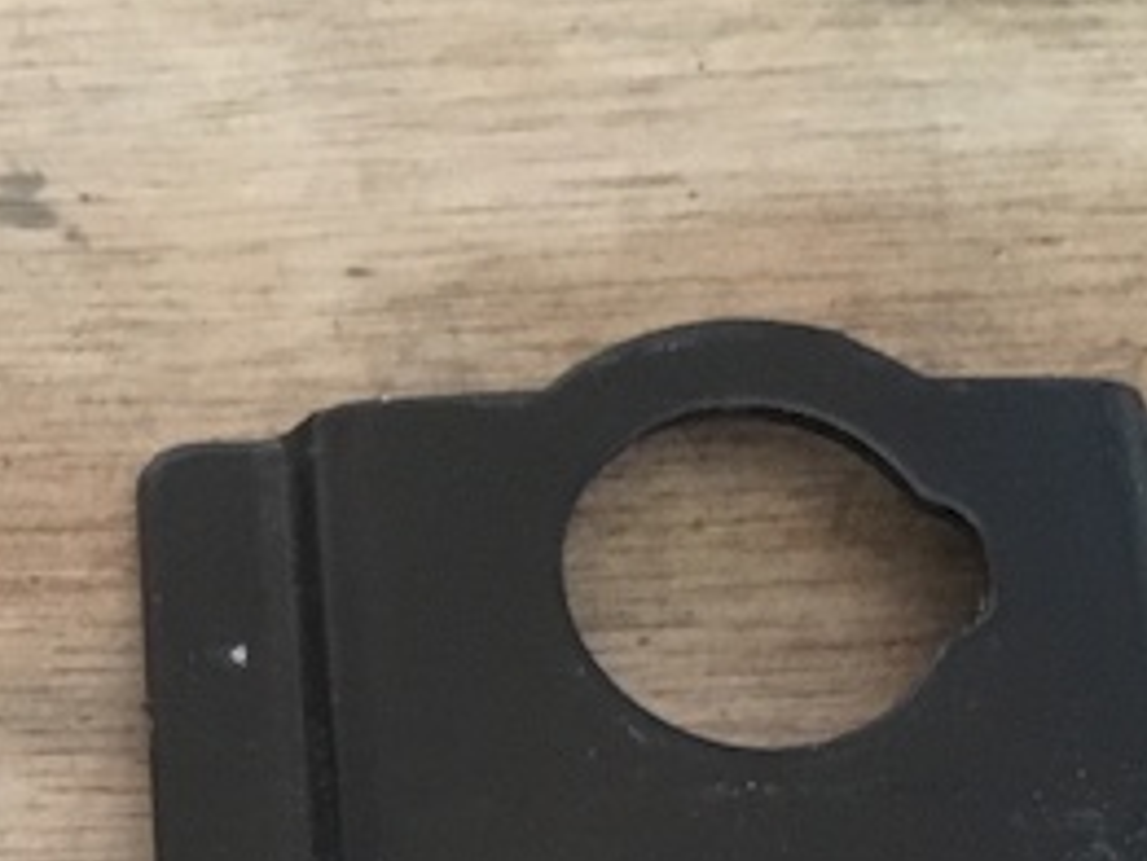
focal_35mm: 89
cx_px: -4
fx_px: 2950
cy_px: 1081
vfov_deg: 15.9
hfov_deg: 21.2
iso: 640
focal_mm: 4.15
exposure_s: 1/15
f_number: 2.2
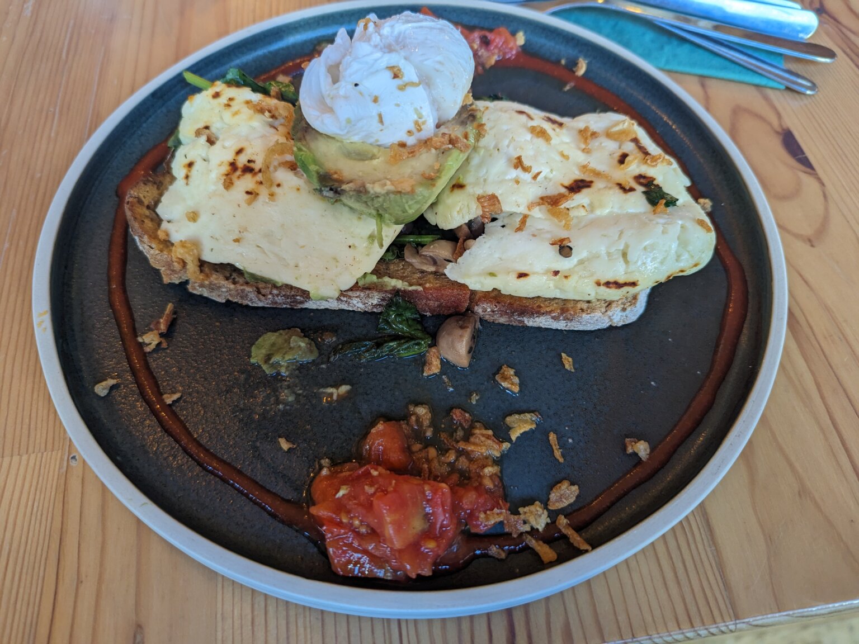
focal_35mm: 24
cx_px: 430
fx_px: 596
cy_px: 322
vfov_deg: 56.8
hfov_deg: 71.6
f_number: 1.85
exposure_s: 1/100
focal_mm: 6.81
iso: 200
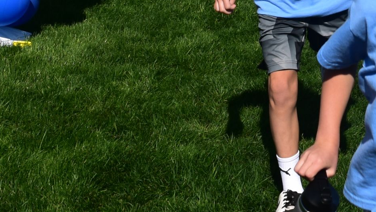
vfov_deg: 9.0
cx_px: 377
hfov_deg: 16.3
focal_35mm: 129
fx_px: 1286
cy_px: -176
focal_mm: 22
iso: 200
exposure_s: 1/500
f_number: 11
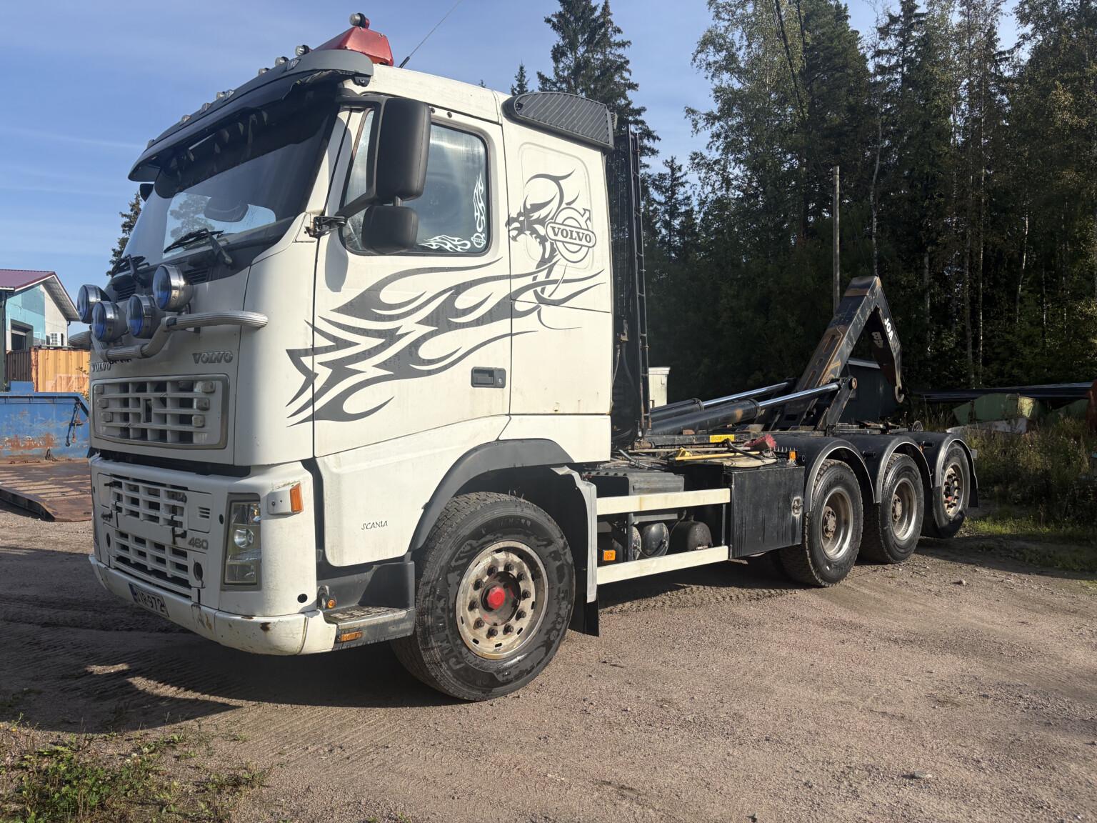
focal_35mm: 26
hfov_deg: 67.3
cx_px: 548
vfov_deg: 53.1
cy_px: 412
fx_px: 824
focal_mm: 5.96
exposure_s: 1/4950
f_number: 1.6
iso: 50
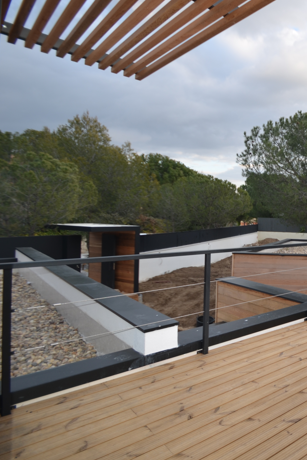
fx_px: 320
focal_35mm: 25
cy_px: 211
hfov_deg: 37.5
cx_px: 376
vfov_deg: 71.4
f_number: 3.5
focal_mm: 10
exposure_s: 1/200
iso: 100
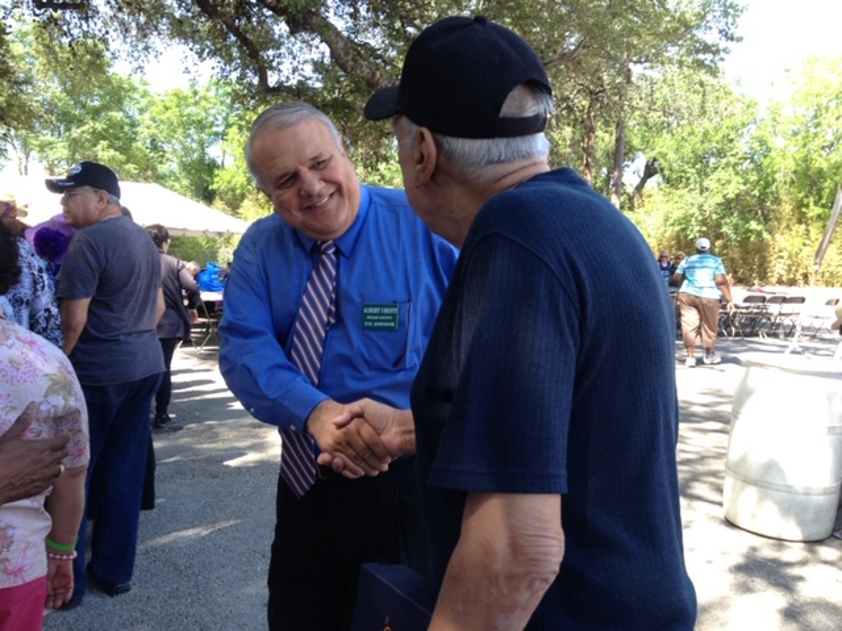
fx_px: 851
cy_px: 316
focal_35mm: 35
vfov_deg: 40.7
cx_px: 421
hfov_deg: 52.6
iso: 50
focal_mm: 4.28
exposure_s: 1/177
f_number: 2.4
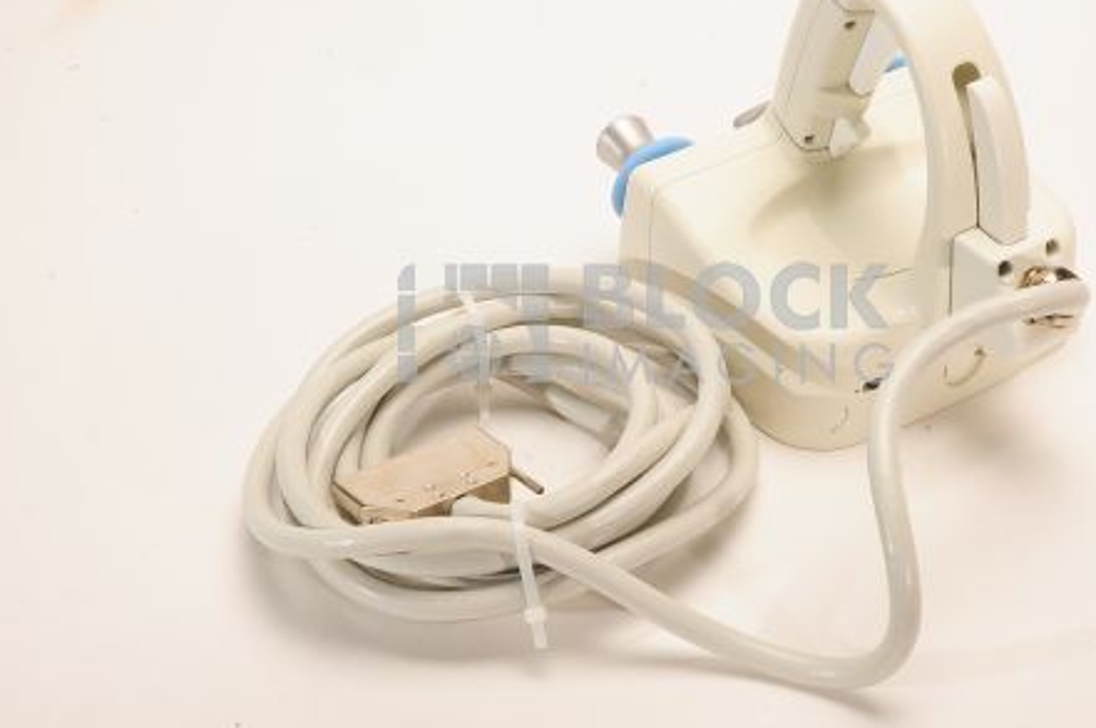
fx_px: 2068
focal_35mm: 68
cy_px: 324
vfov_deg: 20.0
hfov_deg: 29.6
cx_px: 646
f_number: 20
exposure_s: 1/125
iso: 320
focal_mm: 50
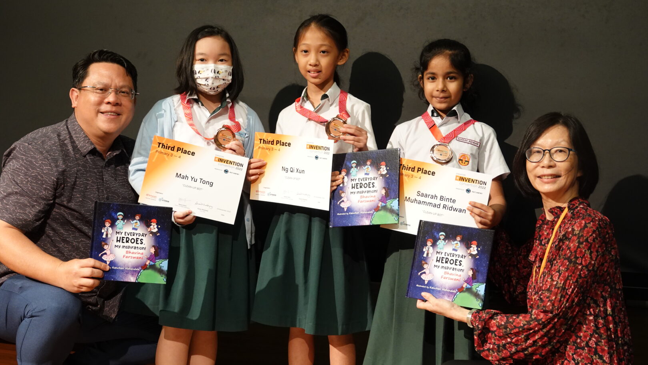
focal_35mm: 64
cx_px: 324
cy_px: 188
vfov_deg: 18.8
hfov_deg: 32.8
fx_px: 1100
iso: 800
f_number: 3.5
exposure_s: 1/50
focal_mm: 22.19
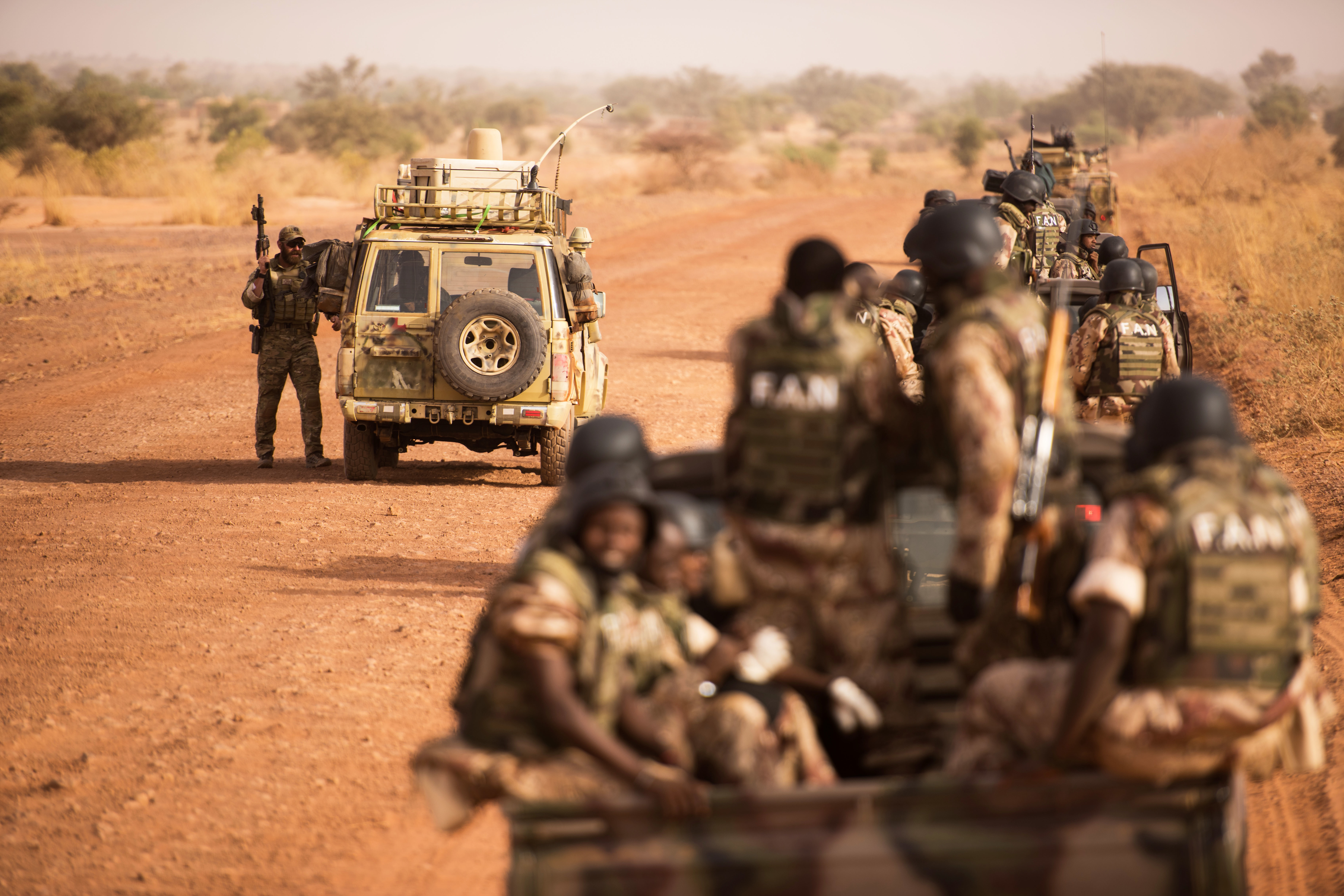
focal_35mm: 200
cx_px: 672
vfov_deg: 6.9
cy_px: 448
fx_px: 7466
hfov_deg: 10.3
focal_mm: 200
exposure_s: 1/640
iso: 31
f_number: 2.8
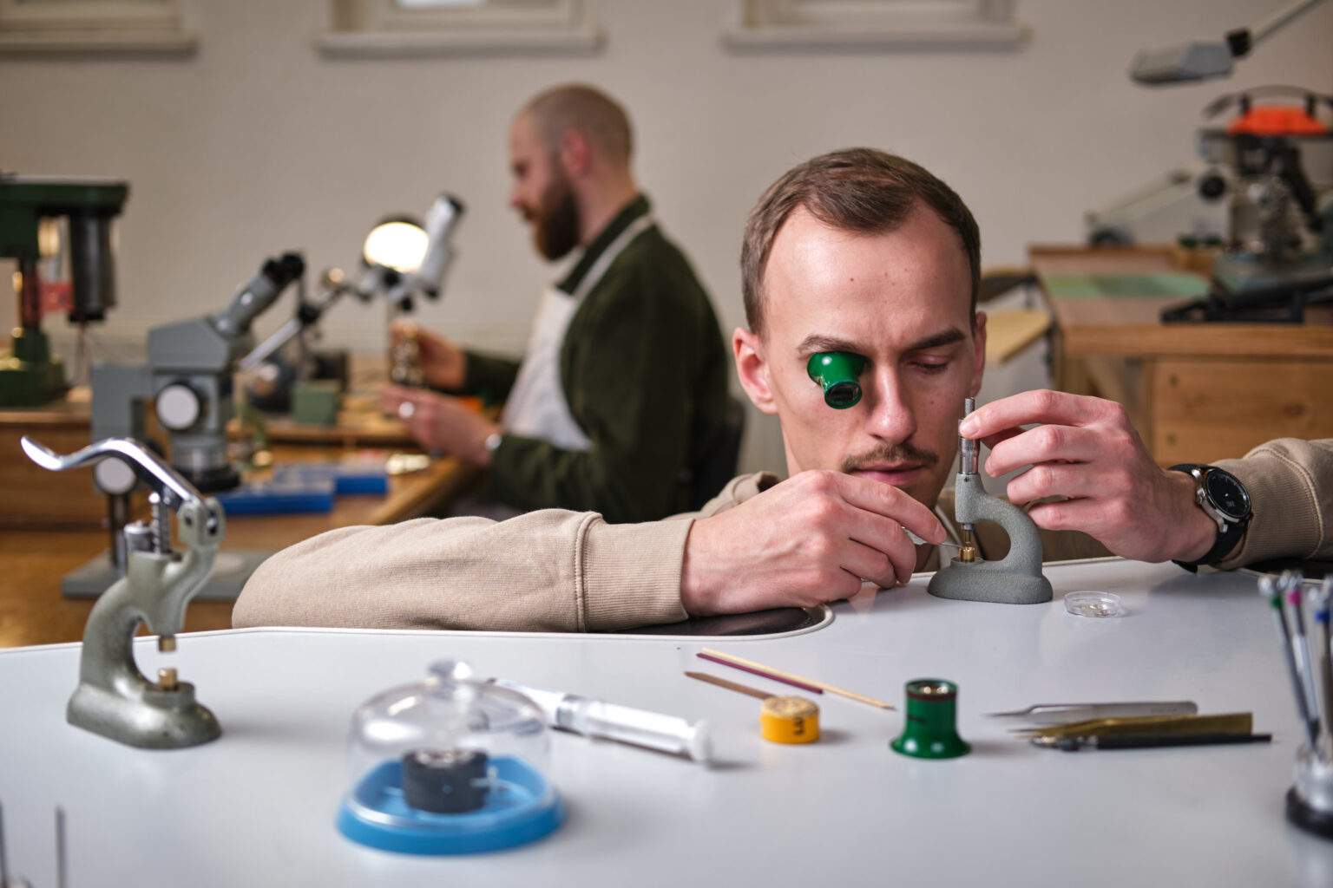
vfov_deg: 25.5
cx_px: 666
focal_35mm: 53
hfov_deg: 37.5
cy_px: 444
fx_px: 1962
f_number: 2.5
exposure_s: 1/180
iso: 100
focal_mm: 35
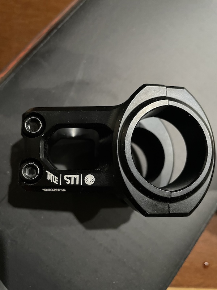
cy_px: 145
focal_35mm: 26
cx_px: 108
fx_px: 217
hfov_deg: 53.1
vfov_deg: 67.3
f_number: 1.6
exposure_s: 1/30
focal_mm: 4.2
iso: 1000
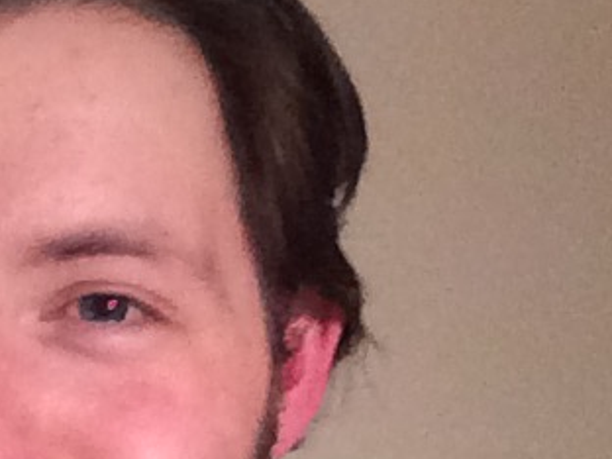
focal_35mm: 127
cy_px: 337
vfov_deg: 11.6
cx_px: -298
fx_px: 2245
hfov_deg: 14.5
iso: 400
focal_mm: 2.15
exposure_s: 1/17
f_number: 2.4
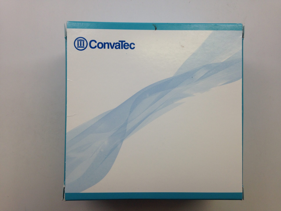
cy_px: 106
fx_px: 268
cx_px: 140
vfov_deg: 42.9
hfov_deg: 55.4
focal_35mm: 33
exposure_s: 1/60
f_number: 2.4
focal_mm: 4.12
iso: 50
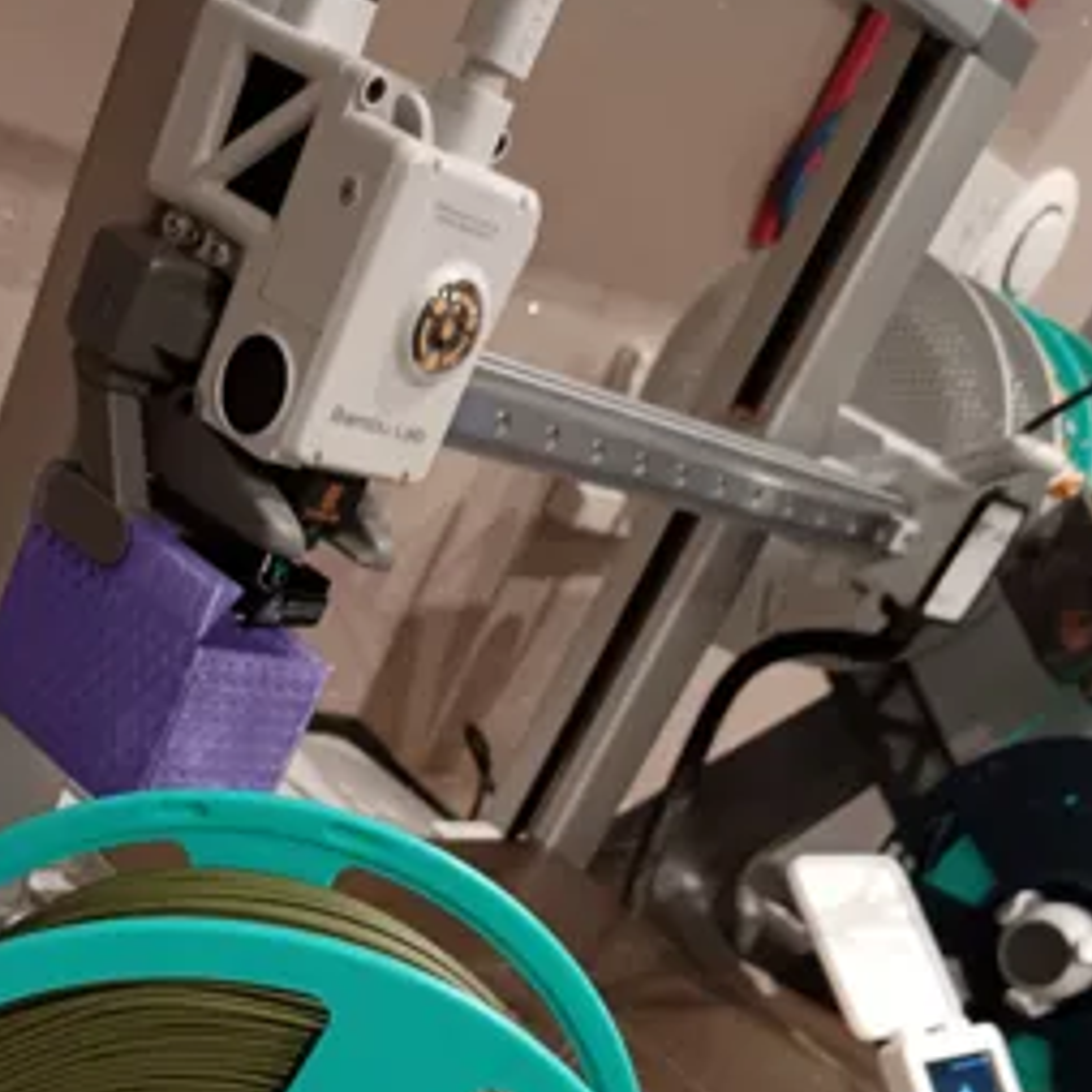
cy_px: 1103
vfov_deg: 31.4
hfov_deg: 33.4
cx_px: 288
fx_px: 1785
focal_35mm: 50
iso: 1081
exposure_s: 1/25
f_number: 1.9
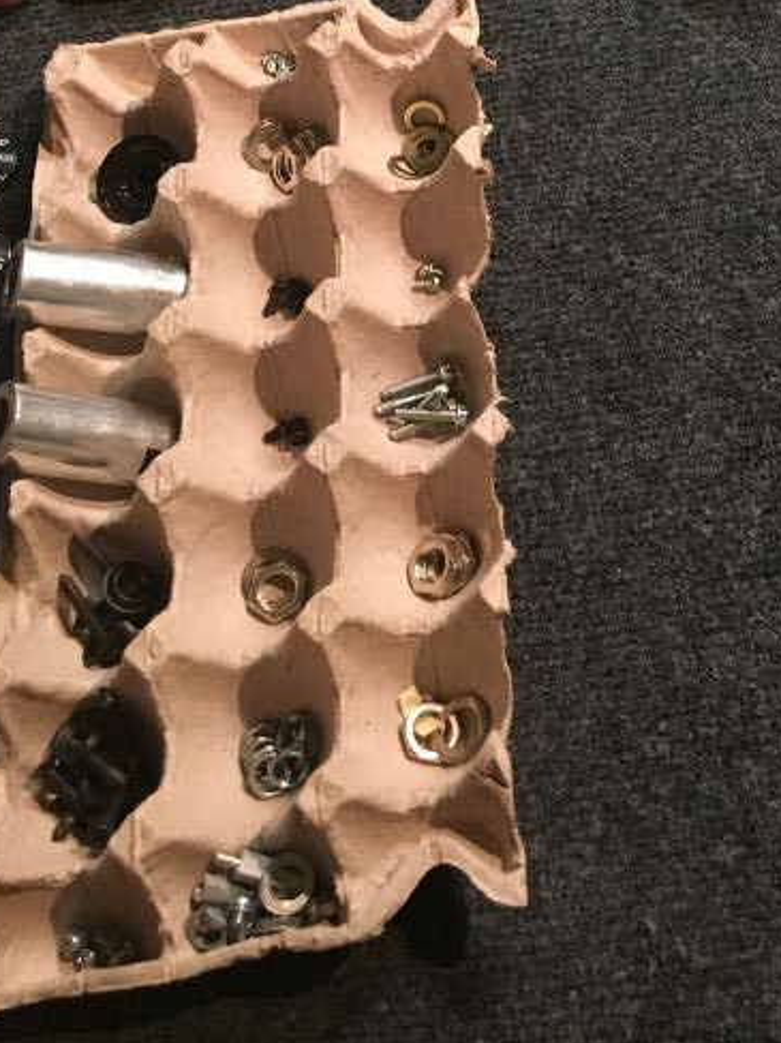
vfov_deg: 29.3
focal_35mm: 61
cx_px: 723
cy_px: -36
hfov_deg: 23.3
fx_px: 1836
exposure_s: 1/30
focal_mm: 4.15
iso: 160
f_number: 2.2
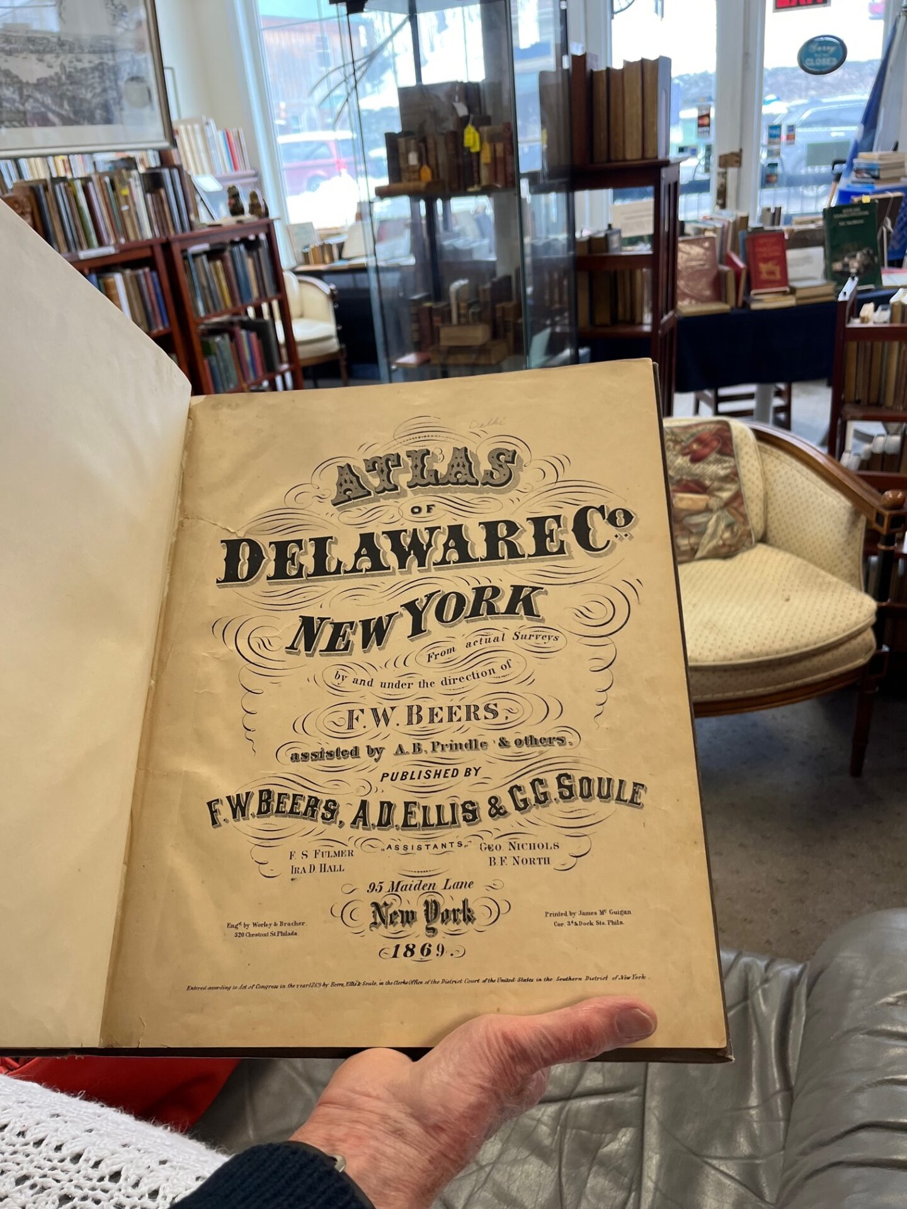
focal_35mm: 26
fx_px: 908
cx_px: 454
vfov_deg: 67.3
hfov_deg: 53.1
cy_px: 604
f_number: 1.6
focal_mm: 5.1
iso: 100
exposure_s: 1/120
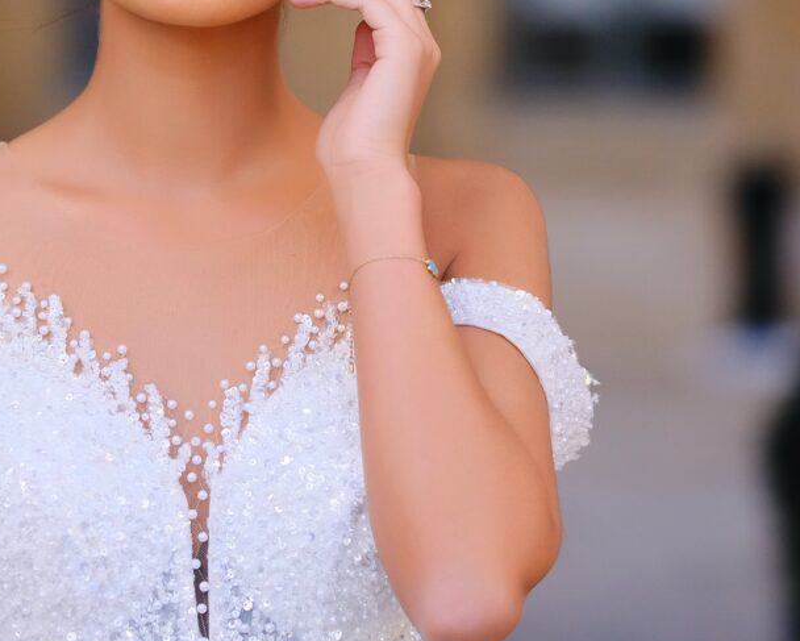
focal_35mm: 320
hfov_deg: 6.0
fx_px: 7580
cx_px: 211
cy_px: 421
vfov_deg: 4.8
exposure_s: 1/3200
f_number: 2
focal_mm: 90
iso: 800
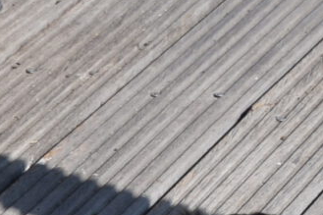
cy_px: 730
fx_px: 3981
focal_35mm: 444
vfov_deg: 3.0
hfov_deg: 4.6
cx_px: -191
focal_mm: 38
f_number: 9
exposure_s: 1/320
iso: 200
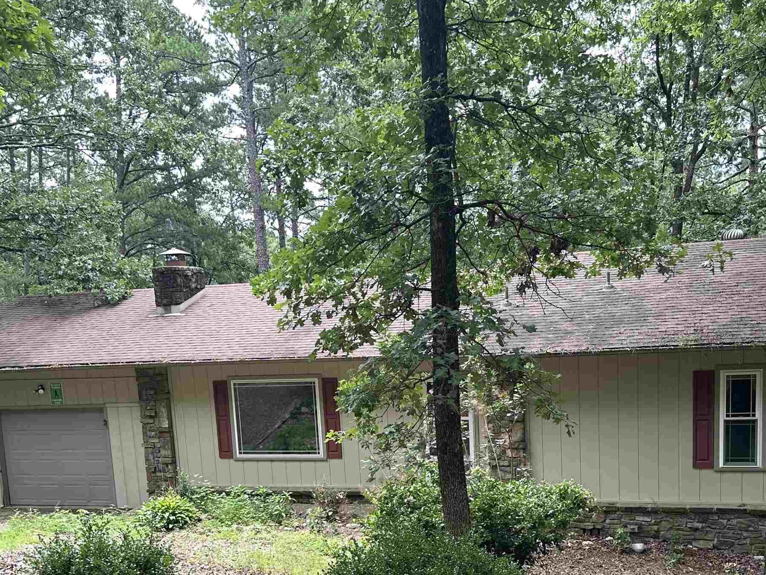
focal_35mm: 41
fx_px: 907
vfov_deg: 34.0
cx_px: 412
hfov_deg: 45.7
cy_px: 466
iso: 80
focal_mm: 6.86
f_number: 1.78
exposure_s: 1/376
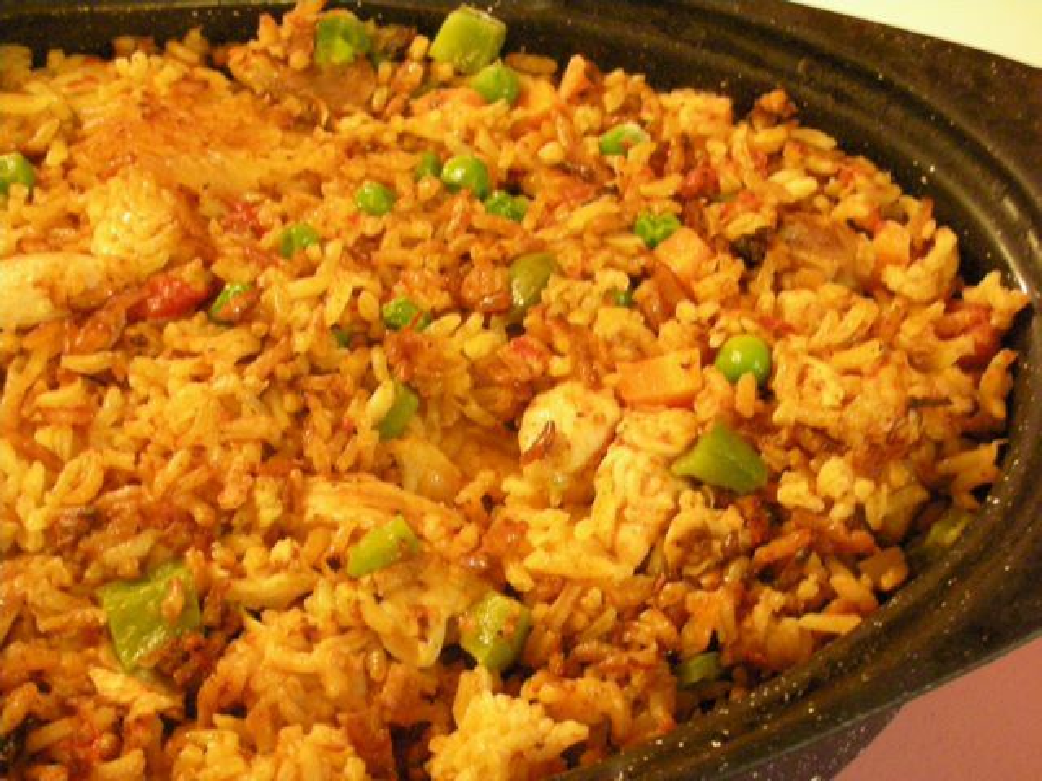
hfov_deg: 31.7
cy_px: 390
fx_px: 1836
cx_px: 521
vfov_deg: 24.0
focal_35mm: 61
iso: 561
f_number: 3.7
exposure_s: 1/8
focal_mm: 10.1
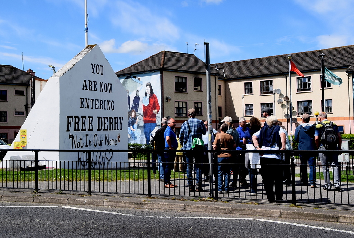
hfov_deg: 43.5
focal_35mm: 45
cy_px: 119
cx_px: 177
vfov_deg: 30.0
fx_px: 443
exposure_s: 1/320
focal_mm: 30
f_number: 9
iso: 100
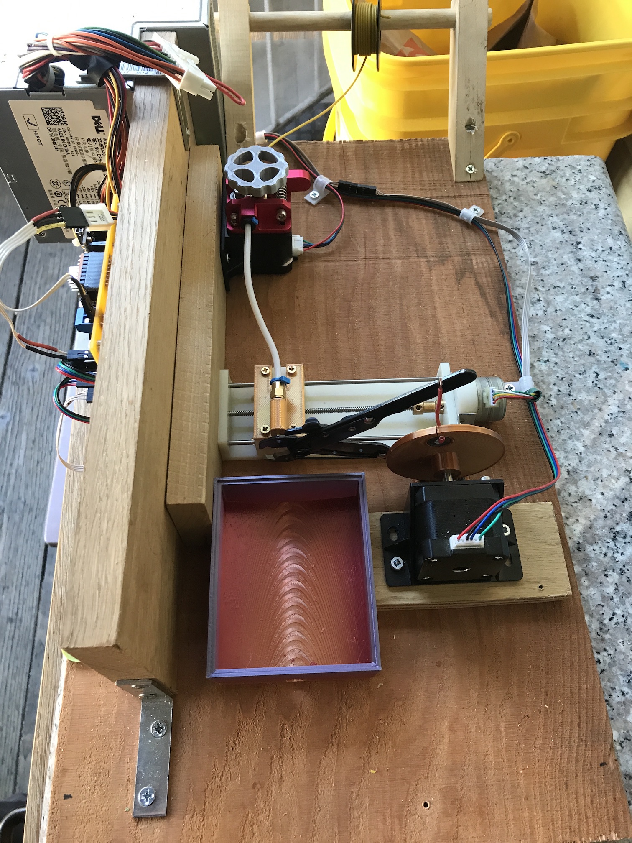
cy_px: 422
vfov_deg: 63.4
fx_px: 682
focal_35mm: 28
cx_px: 316
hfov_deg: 49.7
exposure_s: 1/30
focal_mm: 3.99
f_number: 1.8
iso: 32
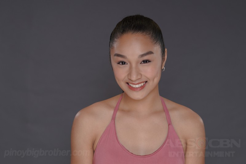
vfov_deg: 18.2
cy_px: 82
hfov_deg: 27.0
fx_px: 513
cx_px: 123
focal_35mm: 75
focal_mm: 50
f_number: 2.8
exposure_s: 1/125
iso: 160
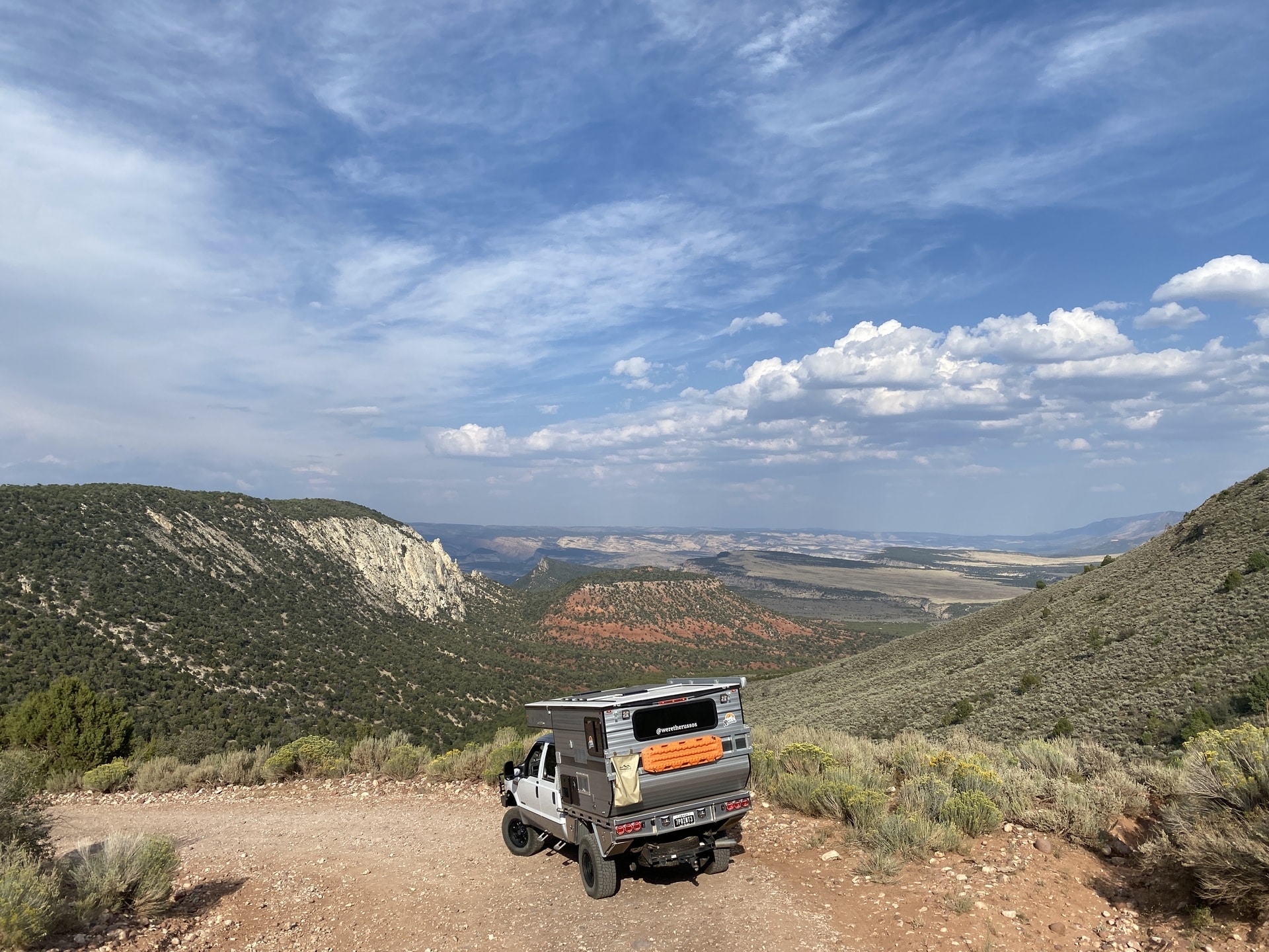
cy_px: 476
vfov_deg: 53.1
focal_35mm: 26
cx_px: 634
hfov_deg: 67.3
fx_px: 953
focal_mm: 4.25
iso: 32
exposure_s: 1/3846
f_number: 1.8
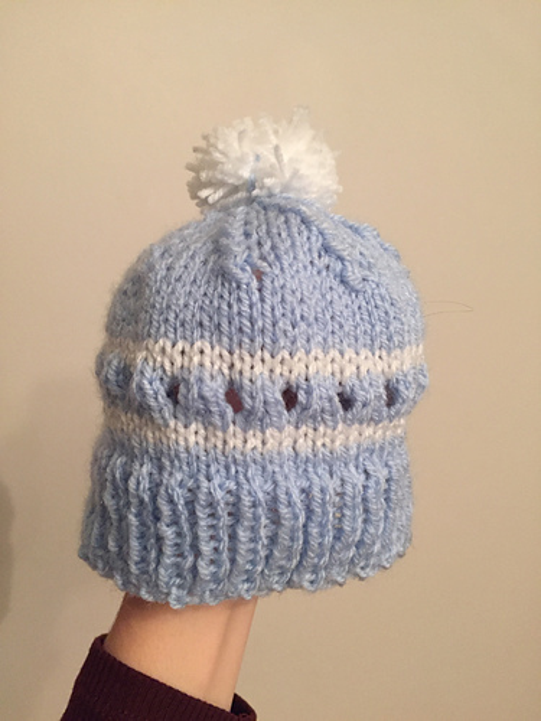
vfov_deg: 61.7
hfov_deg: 48.2
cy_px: 360
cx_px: 270
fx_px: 604
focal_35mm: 29
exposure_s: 1/17
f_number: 2.2
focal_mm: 4.15
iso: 250
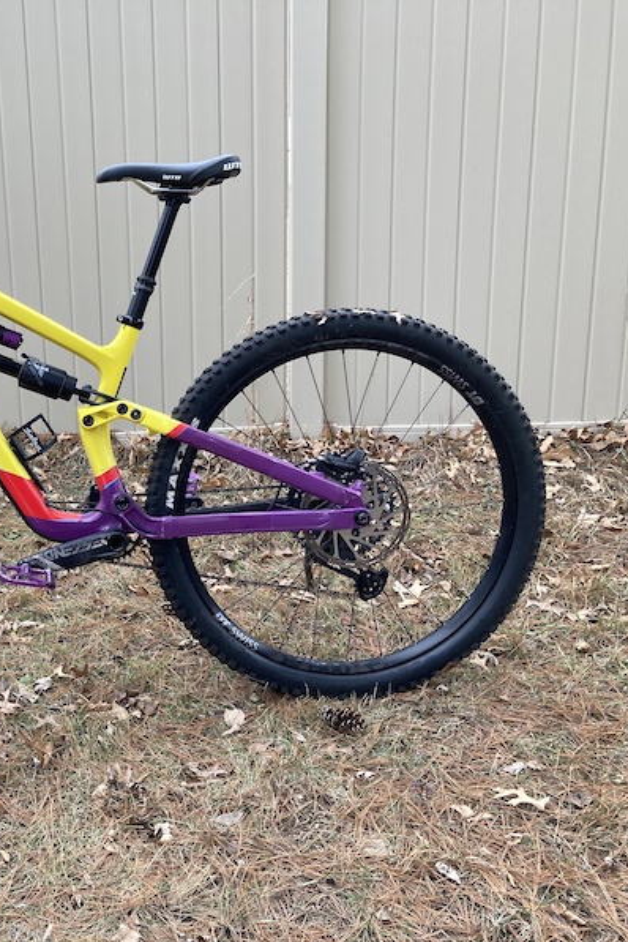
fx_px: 1020
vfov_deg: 49.6
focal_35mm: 39
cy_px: 472
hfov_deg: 32.0
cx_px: 27
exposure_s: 1/274
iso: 20
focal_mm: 3.99
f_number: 1.8
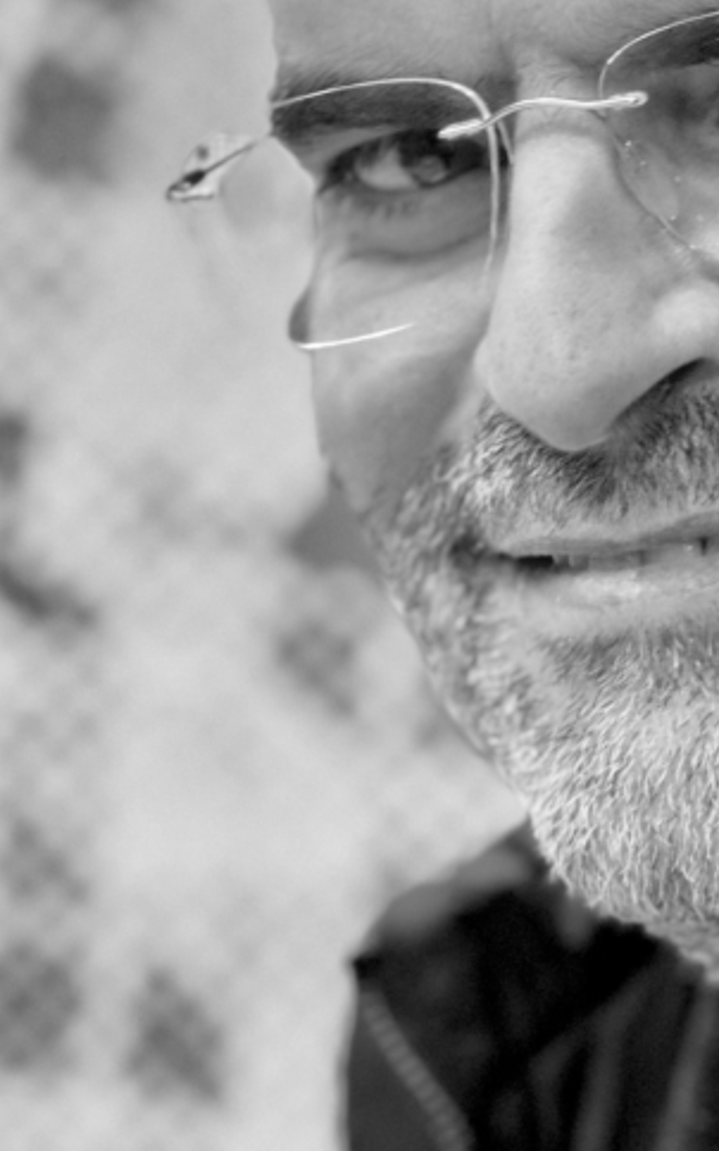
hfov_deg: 7.5
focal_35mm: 174
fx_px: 5454
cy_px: 236
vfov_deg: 12.0
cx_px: 763
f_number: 2.8
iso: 200
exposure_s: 1/33
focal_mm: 9
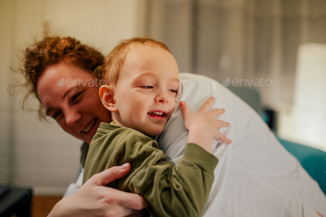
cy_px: 108
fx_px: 317
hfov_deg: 54.4
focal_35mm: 35
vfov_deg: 37.8
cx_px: 163
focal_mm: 35
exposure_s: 1/320
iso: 800
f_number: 1.4
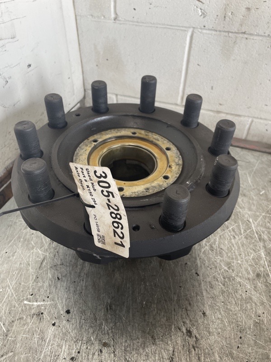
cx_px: 136
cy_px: 181
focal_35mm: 26
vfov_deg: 67.3
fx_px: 271
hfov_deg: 53.1
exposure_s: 1/60
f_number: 1.6
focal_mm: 4.2
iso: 100
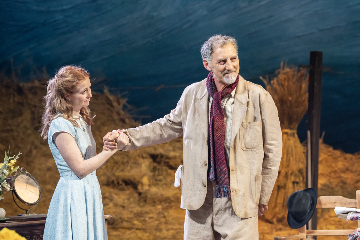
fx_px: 1270
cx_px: 180
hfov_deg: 16.1
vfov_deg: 10.8
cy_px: 120
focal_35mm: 127
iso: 2000
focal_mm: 127
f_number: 4.5
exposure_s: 1/200
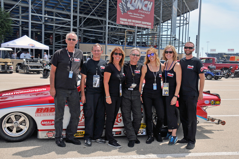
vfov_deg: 29.8
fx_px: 298
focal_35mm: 45
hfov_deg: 43.7
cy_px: 80
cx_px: 120
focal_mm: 30
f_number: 10
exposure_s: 1/400
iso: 250
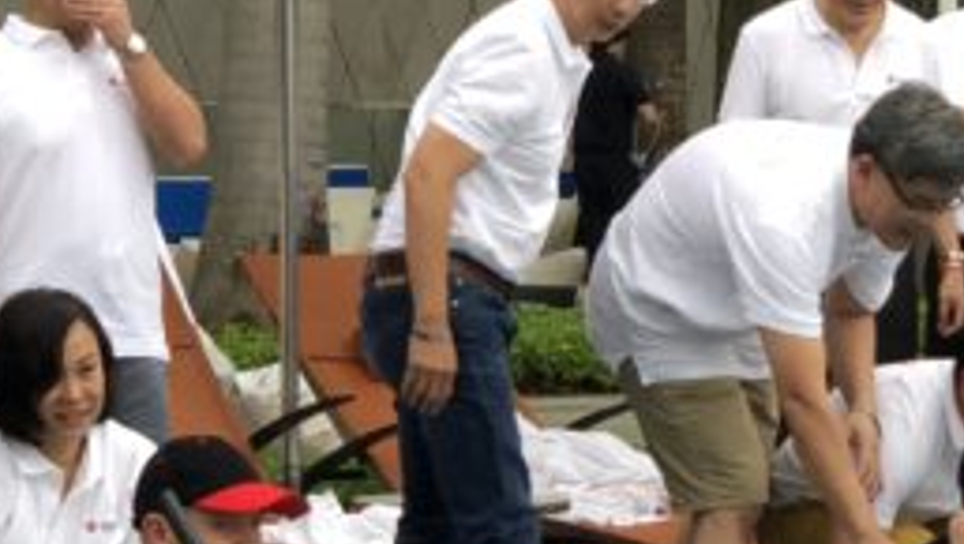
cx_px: 1118
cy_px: 413
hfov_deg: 12.5
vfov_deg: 7.2
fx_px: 4323
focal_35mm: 169
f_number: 2.4
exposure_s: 1/60
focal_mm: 6
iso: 40
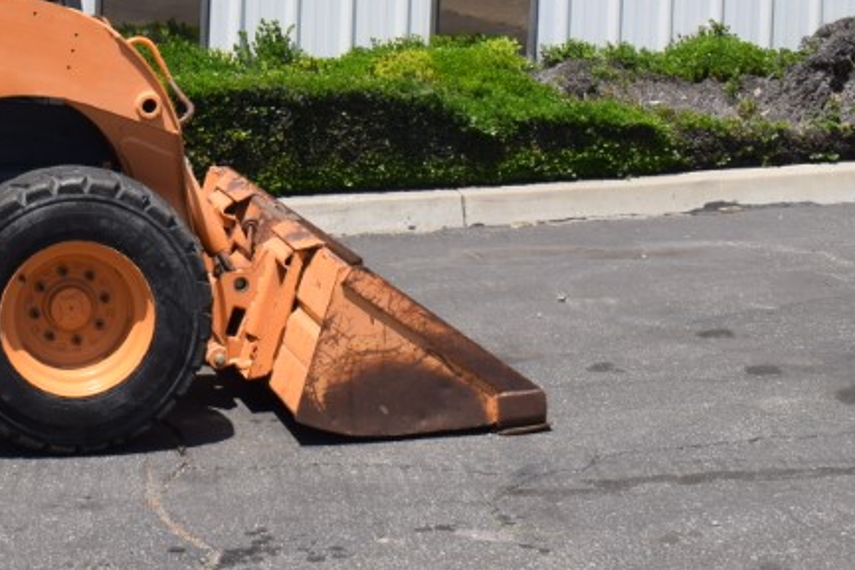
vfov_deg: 18.0
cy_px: -109
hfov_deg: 26.8
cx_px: 34
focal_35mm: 72
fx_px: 1710
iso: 200
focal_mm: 18
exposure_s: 1/400
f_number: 10
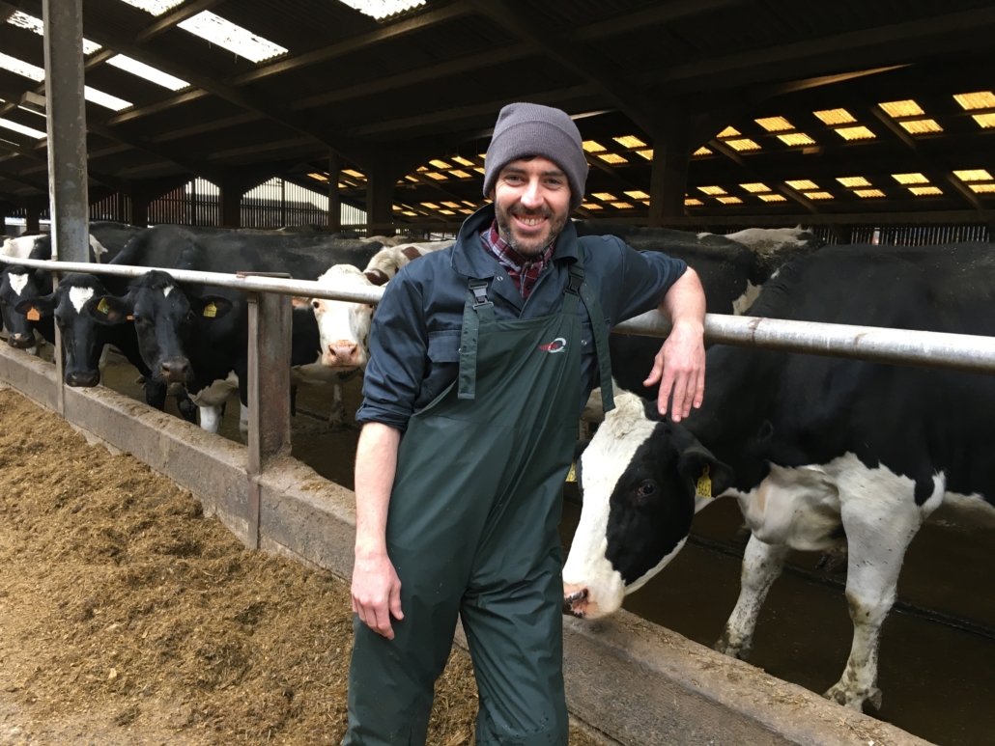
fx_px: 834
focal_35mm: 29
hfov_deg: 61.6
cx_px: 498
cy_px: 373
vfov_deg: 48.2
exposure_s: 1/33
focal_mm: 4.15
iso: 80
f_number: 2.2
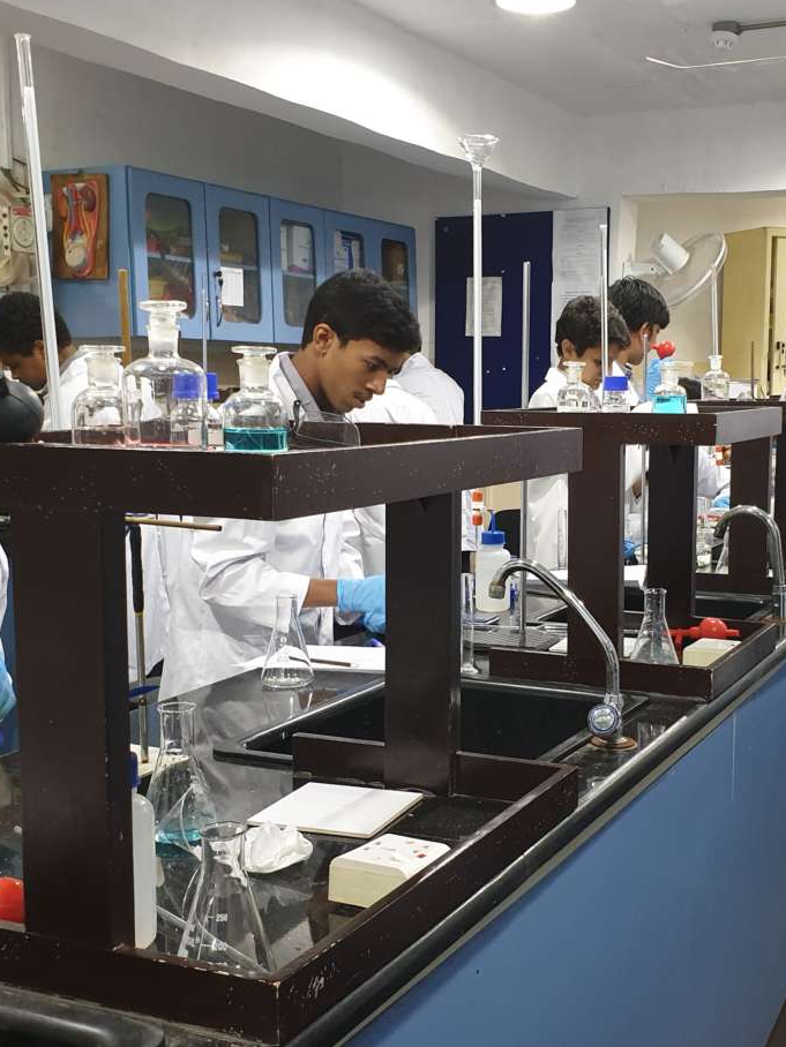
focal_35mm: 44
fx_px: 1332
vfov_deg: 42.9
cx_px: 539
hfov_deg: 32.5
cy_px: 525
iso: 320
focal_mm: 4.3
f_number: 2.4
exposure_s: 1/60
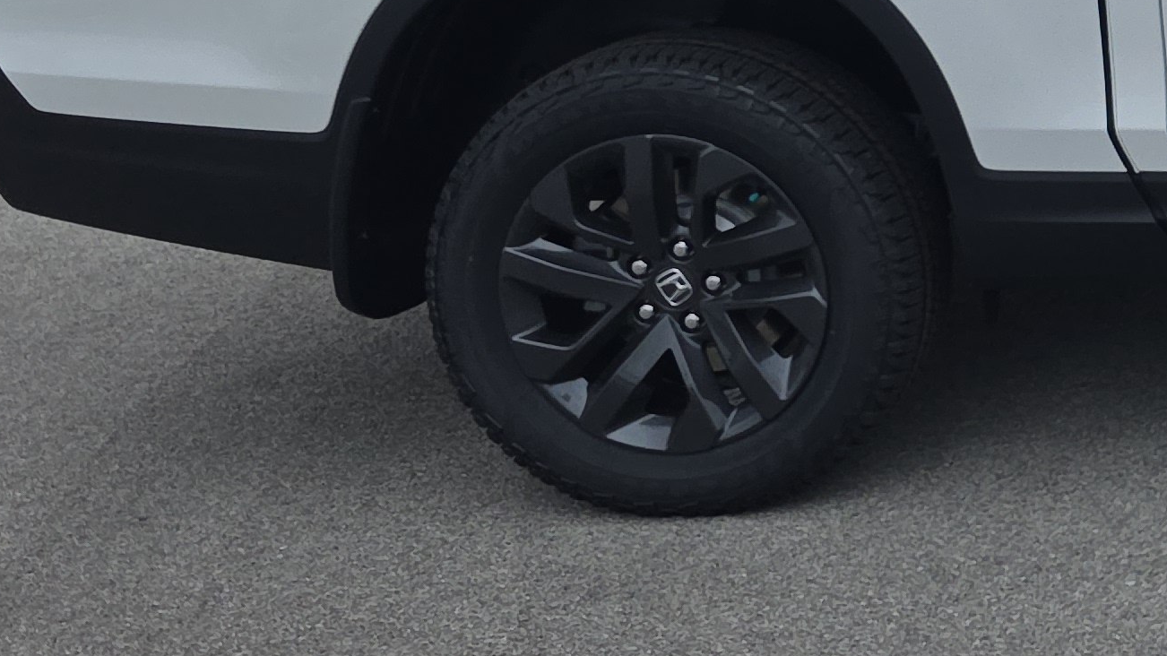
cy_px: -160
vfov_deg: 15.1
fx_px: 2382
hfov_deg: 23.2
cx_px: 1654
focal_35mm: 77
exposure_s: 1/6355
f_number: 1.7
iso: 80
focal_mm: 6.3
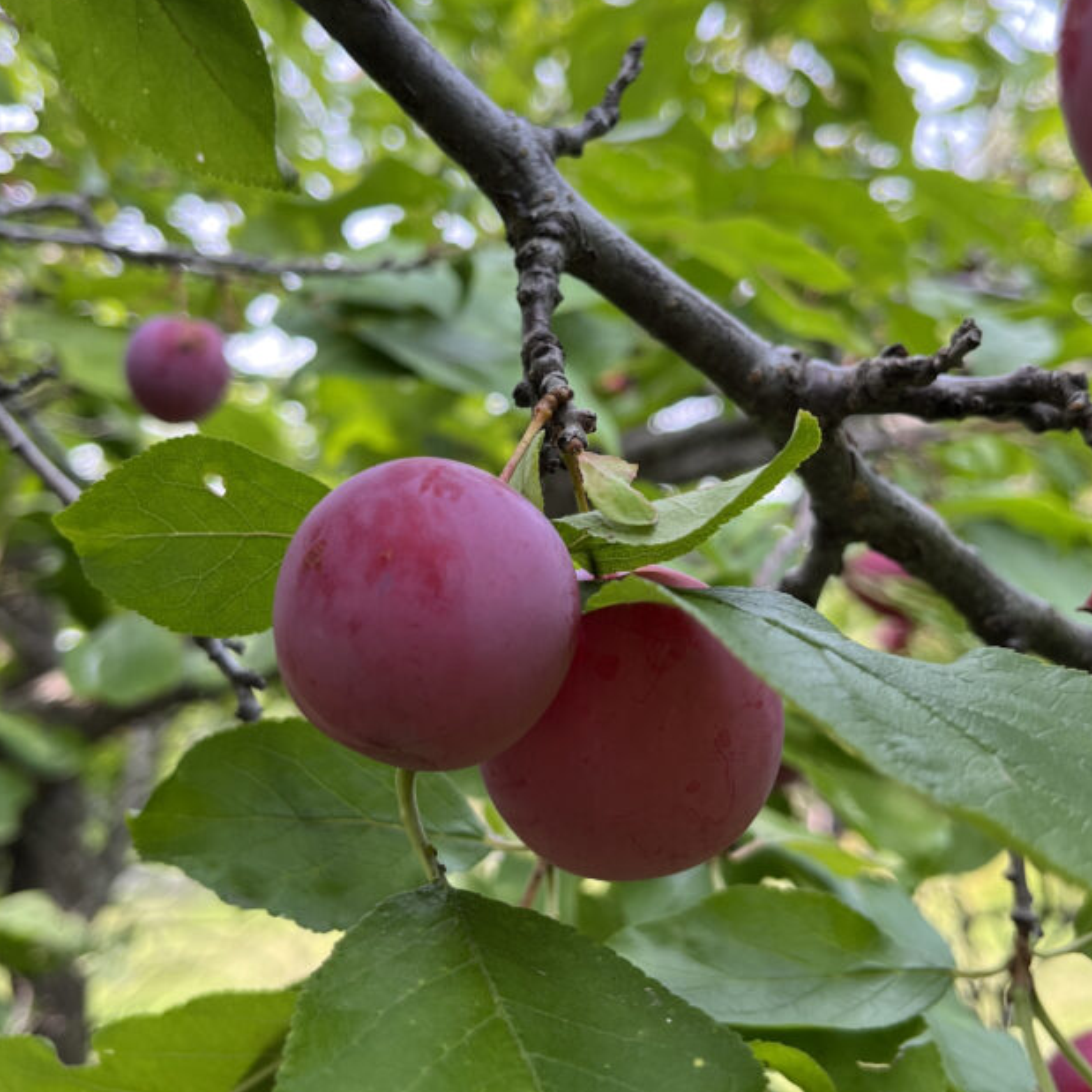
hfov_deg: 43.9
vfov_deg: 43.8
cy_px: 512
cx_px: 545
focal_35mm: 38
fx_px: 1356
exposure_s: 1/277
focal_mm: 5.1
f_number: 1.6
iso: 40
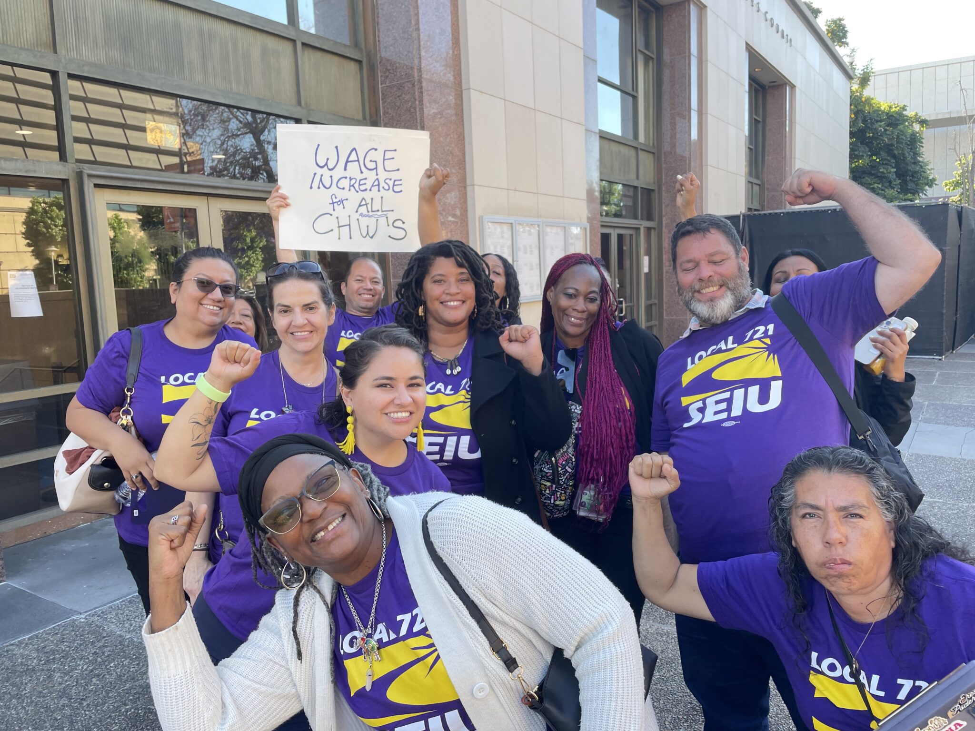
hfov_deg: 67.3
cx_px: 488
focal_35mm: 26
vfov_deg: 53.1
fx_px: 732
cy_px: 366
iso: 32
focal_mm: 4.2
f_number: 1.6
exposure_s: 1/191
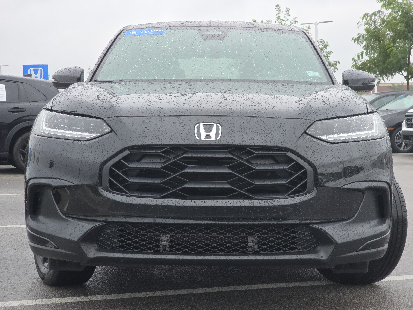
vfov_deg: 21.3
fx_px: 823
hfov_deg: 28.2
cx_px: 206
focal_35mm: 69
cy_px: 155
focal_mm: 7.9
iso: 50
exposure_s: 1/425
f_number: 2.4
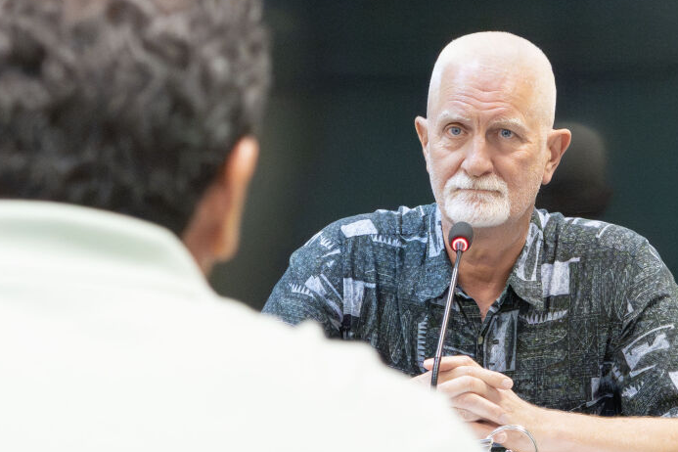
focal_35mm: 267
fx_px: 5028
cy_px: 184
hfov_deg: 7.7
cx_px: 482
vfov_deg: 5.1
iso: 5000
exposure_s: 1/125
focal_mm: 70
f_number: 6.3
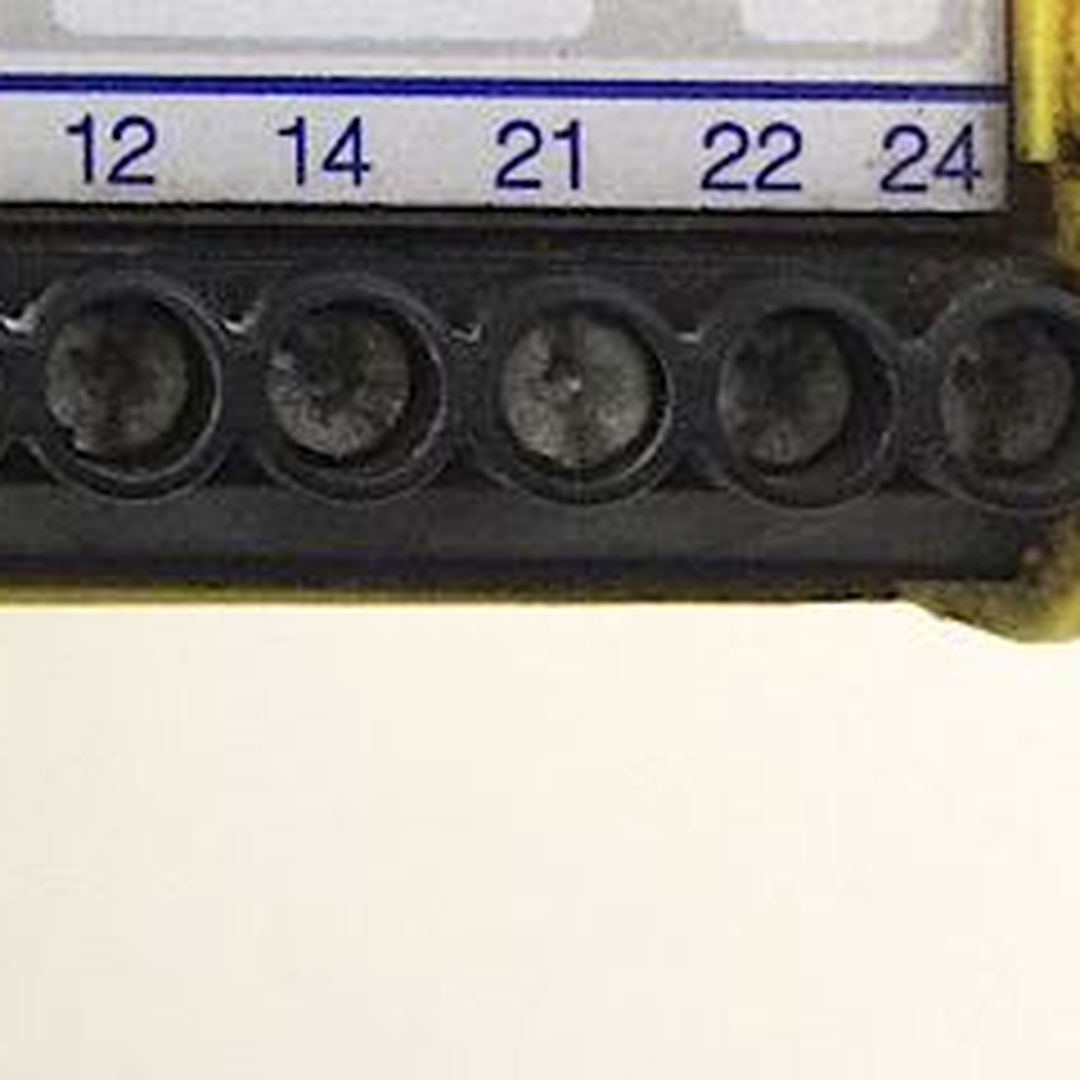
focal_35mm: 136
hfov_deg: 12.0
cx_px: -772
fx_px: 4801
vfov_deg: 12.4
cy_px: -333
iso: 32
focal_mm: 3.3
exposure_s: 1/33
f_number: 2.4
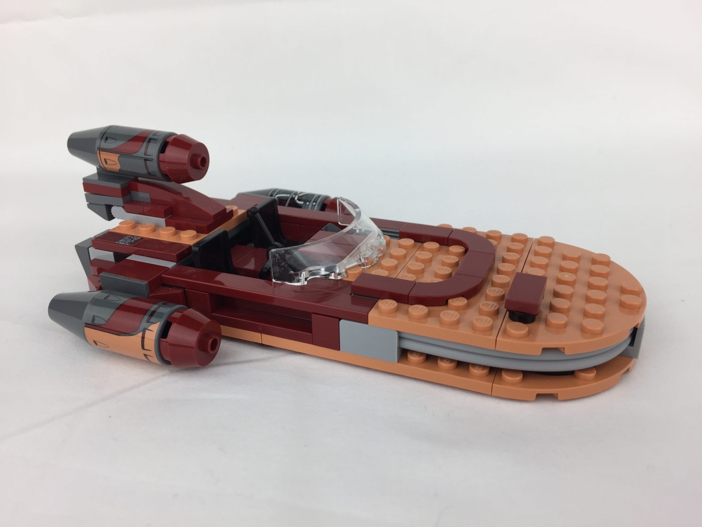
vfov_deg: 48.2
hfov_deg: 61.7
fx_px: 588
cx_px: 351
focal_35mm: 29
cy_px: 264
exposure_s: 1/120
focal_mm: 4.15
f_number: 2.2
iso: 32
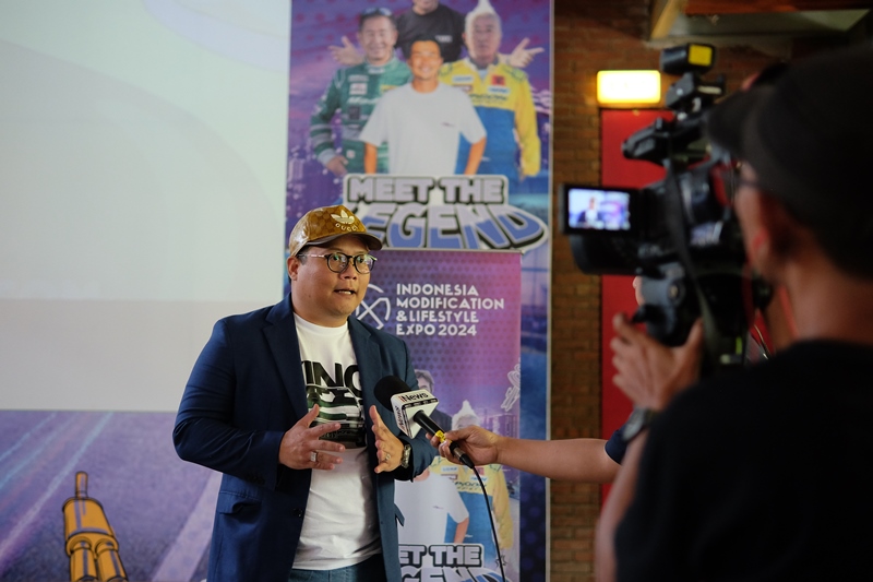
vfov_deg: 27.0
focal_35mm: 50
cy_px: 291
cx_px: 436
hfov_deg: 39.6
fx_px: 1212
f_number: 1.4
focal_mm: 33
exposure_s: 1/125
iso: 1000
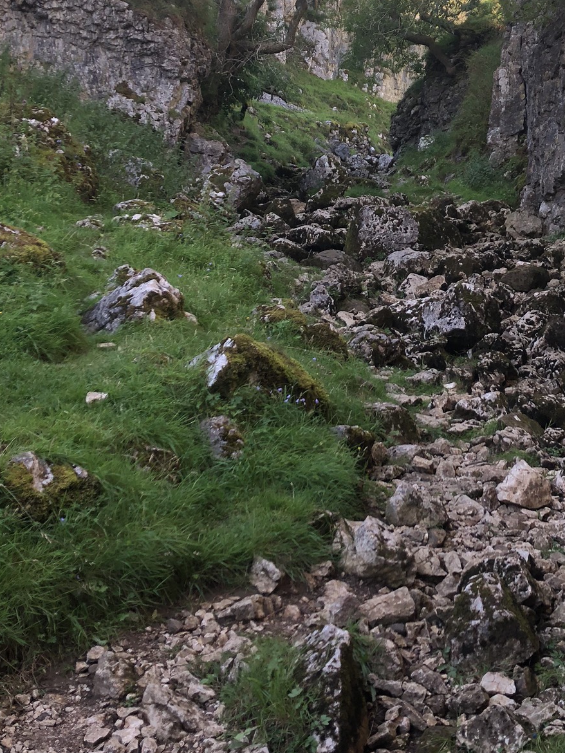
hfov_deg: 29.3
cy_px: 275
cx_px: 403
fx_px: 1066
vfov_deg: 38.6
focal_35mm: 49
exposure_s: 1/144
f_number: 1.8
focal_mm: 3.99
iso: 20
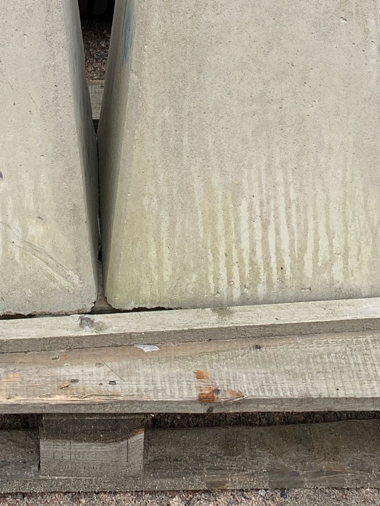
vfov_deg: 20.0
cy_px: -196
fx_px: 1288
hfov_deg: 16.7
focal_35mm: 88
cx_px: 84
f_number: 1.8
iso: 25
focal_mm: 4.25
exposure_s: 1/534
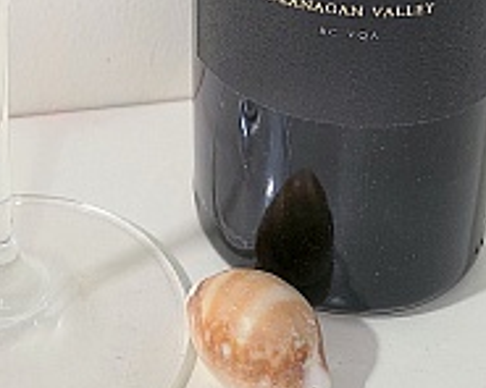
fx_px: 1050
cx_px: 142
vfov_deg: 17.7
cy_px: -271
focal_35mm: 73
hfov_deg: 25.8
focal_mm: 5.4
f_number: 1.8
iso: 200
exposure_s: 1/60
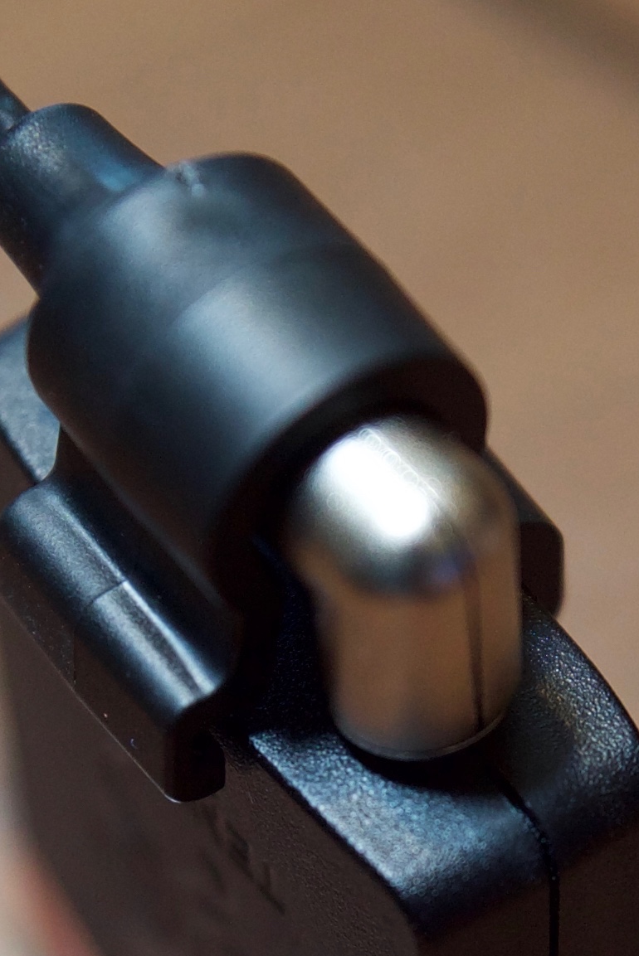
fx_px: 6701
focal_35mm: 252
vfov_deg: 8.1
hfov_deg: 5.5
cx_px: 355
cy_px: 909
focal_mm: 70
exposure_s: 1/50
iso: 1600
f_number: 3.5
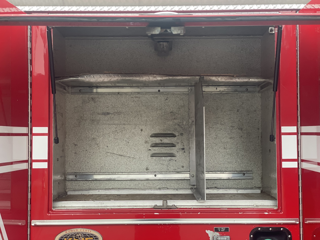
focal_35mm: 52
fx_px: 481
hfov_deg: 36.8
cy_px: 120
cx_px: 160
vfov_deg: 28.0
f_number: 2
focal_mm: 6
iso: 200
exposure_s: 1/122
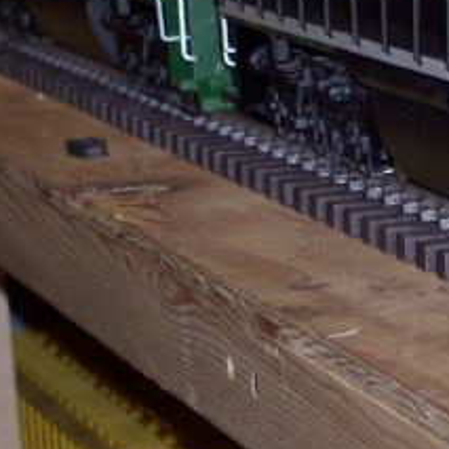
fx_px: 4329
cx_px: 565
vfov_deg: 5.9
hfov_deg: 5.9
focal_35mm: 295
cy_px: 26
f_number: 4.1
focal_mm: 18.7
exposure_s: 1/60
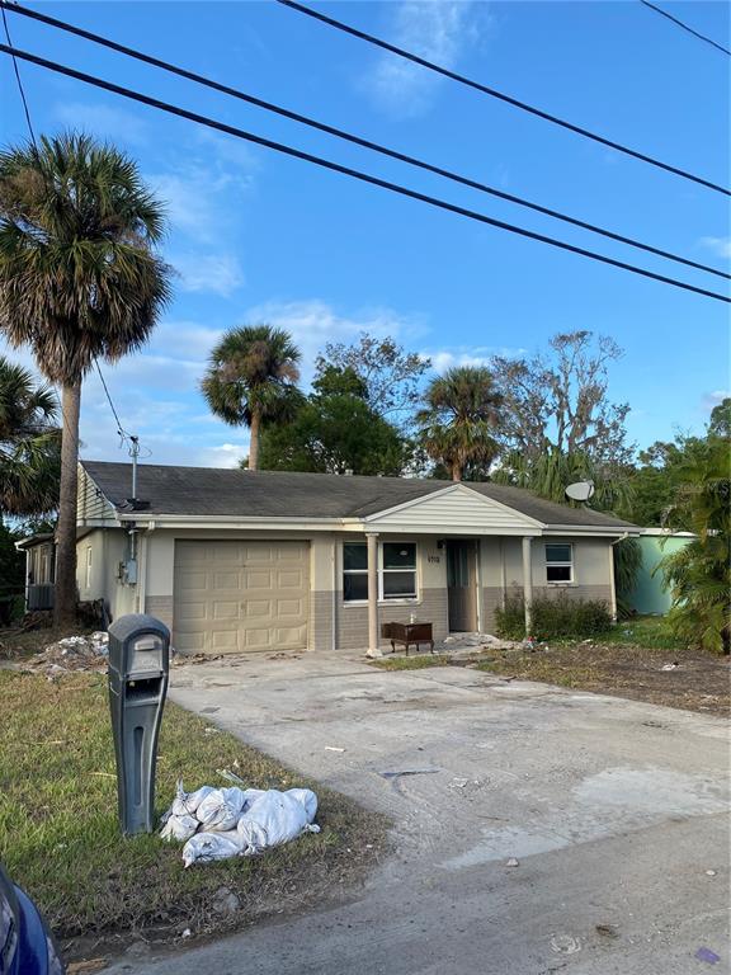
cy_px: 488
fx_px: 732
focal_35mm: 26
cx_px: 366
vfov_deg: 67.3
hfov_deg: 53.1
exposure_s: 1/884
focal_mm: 4.25
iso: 32
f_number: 1.8
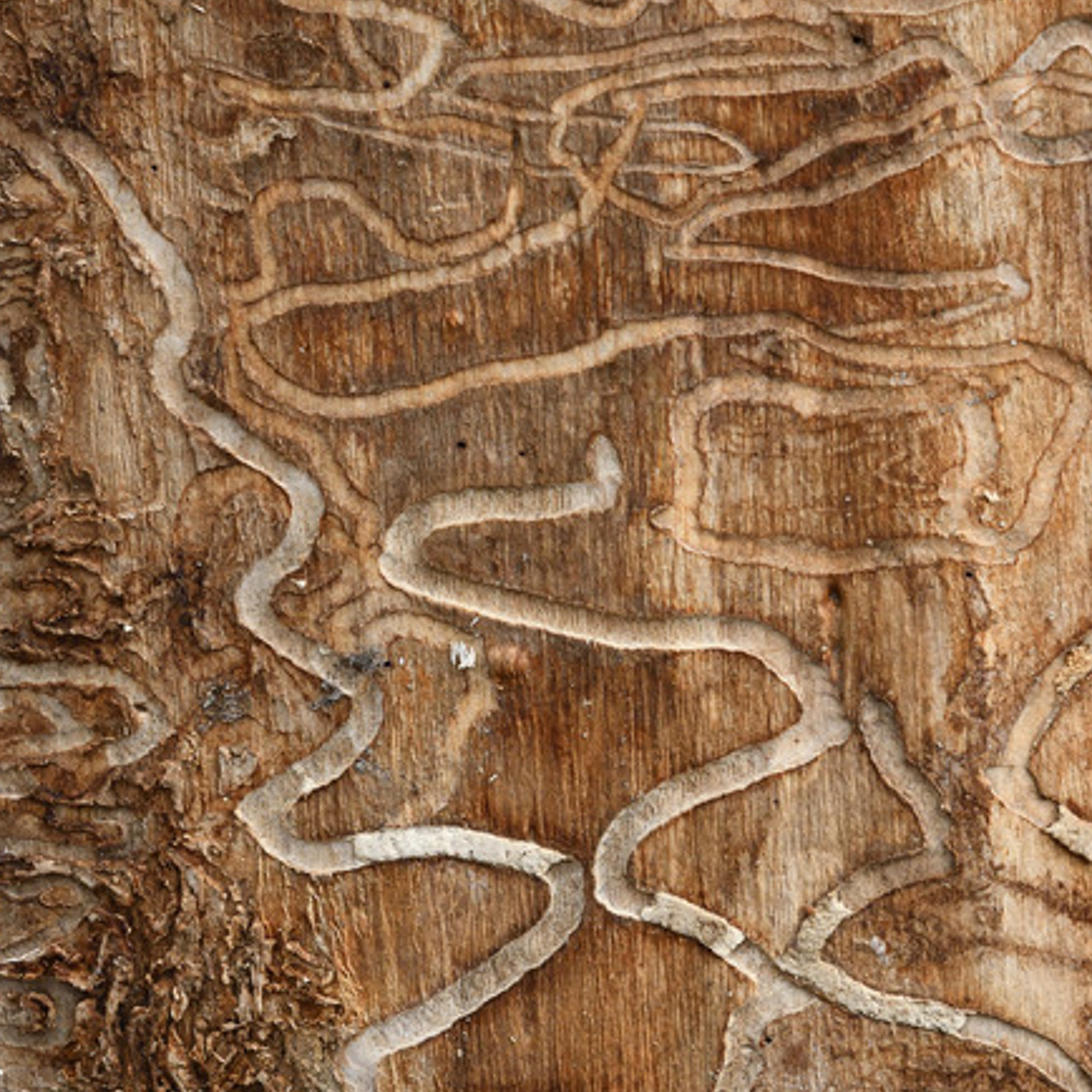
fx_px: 6951
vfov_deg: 9.0
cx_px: 662
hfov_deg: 9.0
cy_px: 619
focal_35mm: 195
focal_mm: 85
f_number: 11
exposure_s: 1/160
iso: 1800
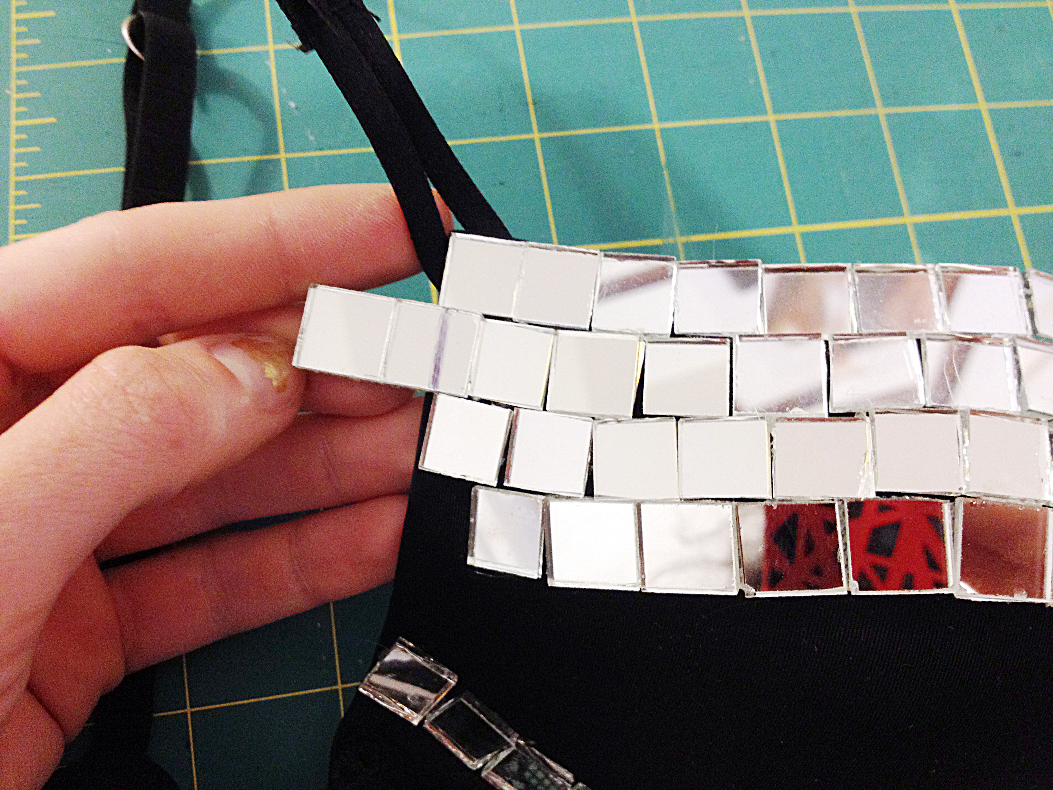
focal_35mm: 35
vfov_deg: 40.7
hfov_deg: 52.6
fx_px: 1065
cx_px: 526
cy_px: 395
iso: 200
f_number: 2.4
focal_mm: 4.28
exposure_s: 1/20
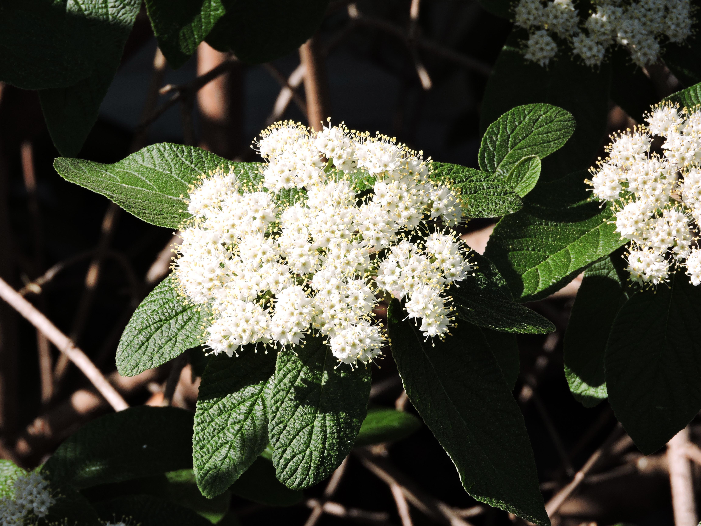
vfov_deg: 5.9
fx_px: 5063
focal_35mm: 250
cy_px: 263
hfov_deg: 7.9
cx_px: 350
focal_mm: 44.8
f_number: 5.5
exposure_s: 1/320
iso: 100
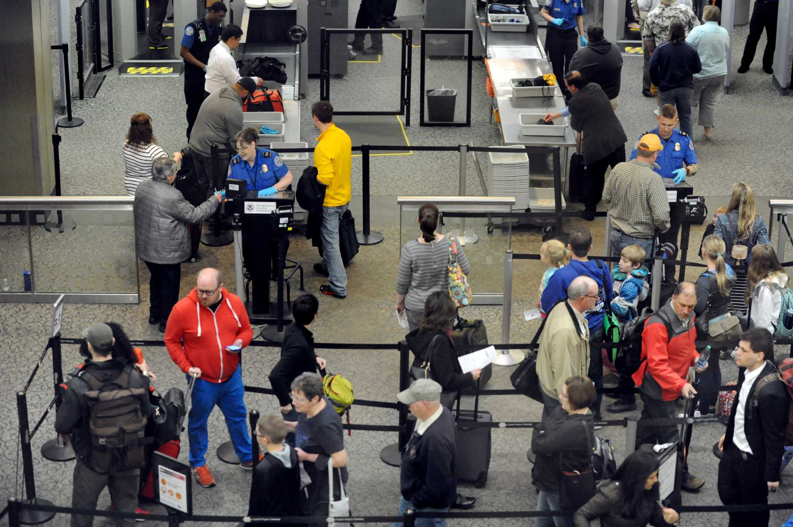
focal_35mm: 70
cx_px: 396
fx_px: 1541
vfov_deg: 19.4
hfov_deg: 28.9
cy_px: 264
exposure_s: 1/200
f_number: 2.8
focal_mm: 70
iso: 4000
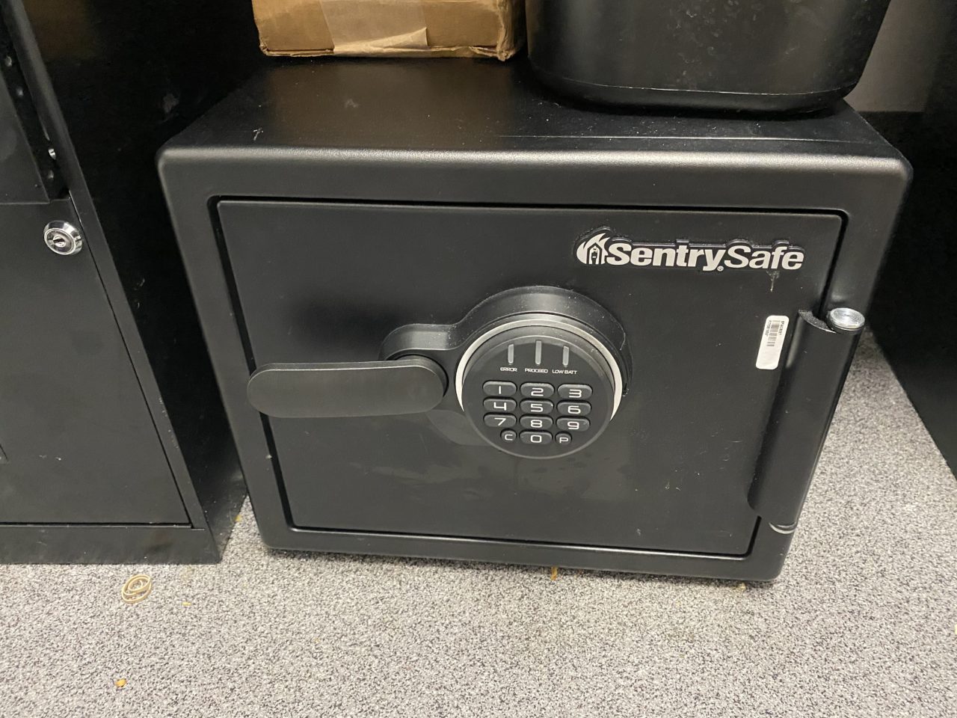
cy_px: 359
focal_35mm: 26
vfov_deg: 53.1
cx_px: 478
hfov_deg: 67.3
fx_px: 719
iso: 800
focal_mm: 4.25
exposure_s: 1/30
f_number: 1.8
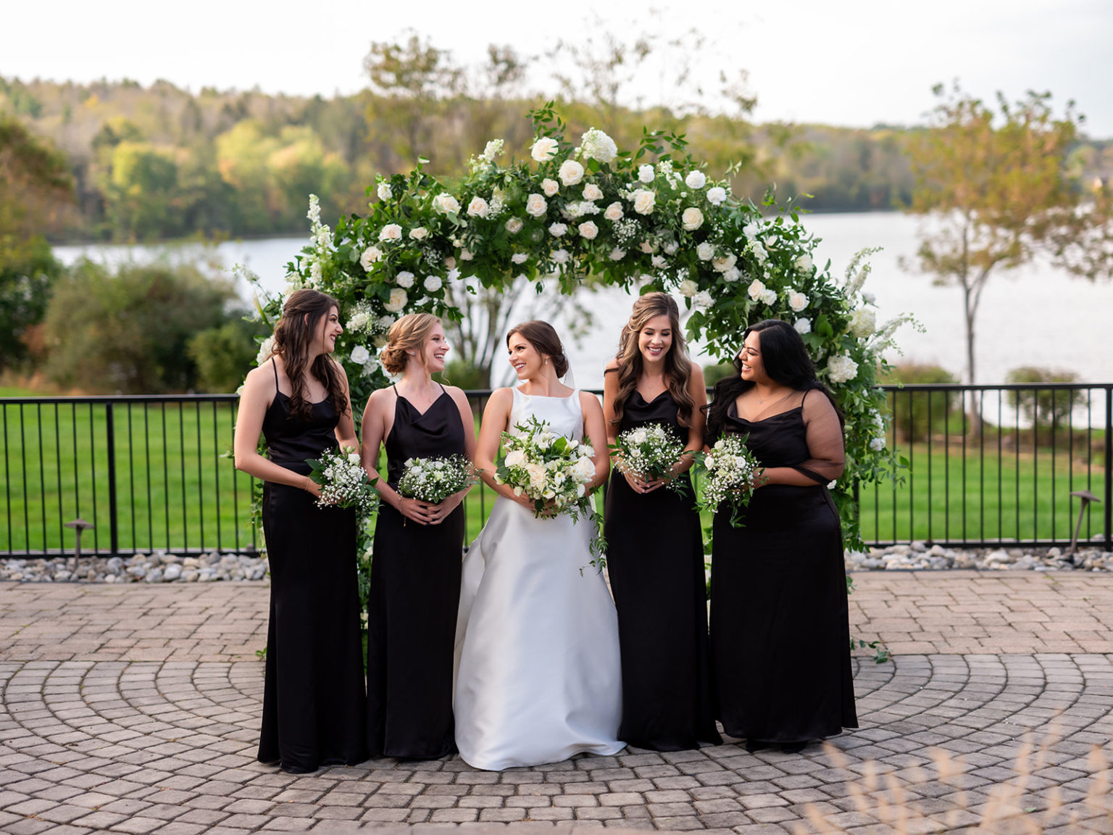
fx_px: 2026
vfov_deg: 23.3
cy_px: 418
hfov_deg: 30.7
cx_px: 556
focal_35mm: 63
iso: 500
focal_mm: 80
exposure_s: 1/2000
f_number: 2.2
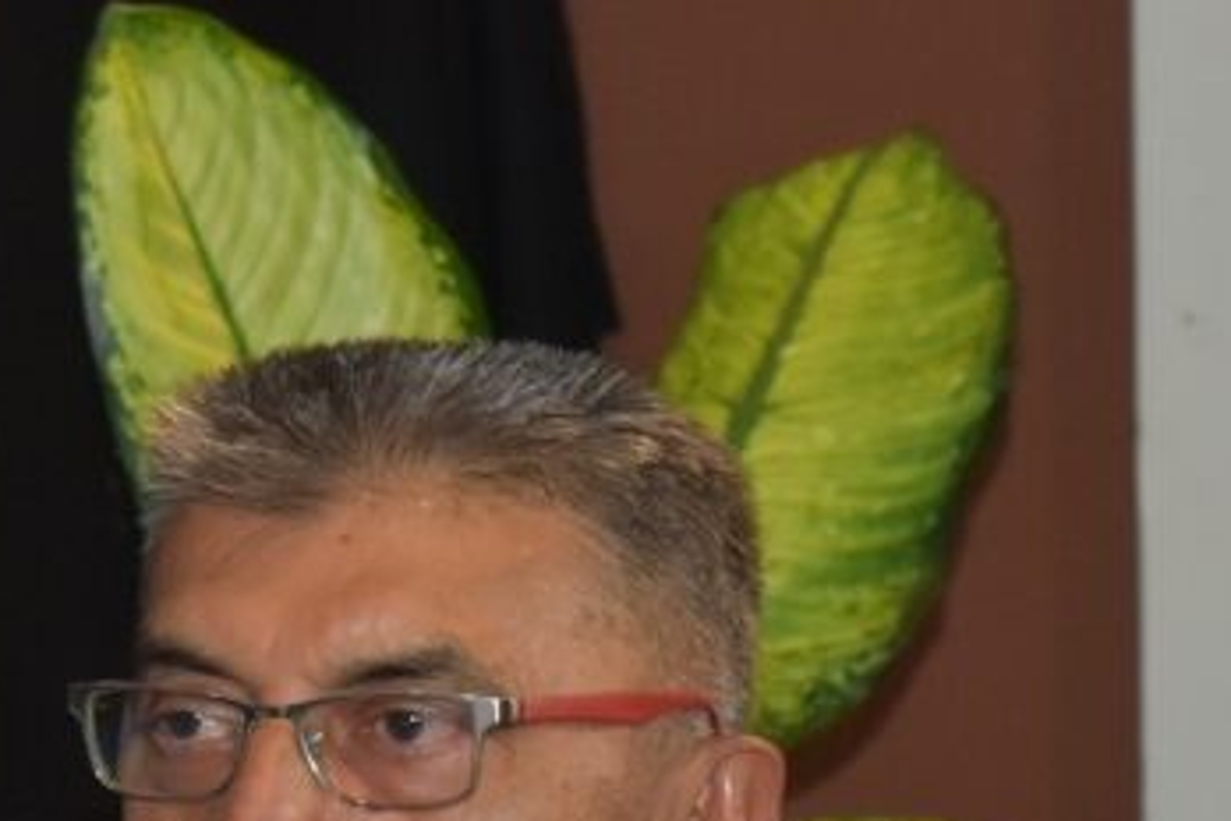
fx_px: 8290
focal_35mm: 242
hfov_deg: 8.5
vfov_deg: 5.6
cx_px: 516
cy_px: 1205
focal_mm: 55
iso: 1400
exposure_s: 1/125
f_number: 5.6
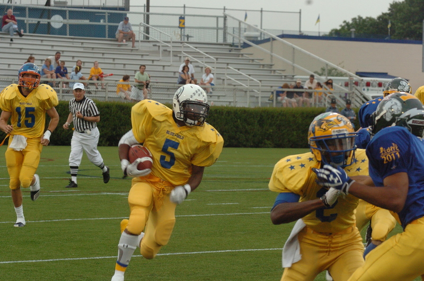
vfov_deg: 8.1
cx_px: 212
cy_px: 140
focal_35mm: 168
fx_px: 1975
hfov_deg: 12.3
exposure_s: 1/320
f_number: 6.3
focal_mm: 112
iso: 800
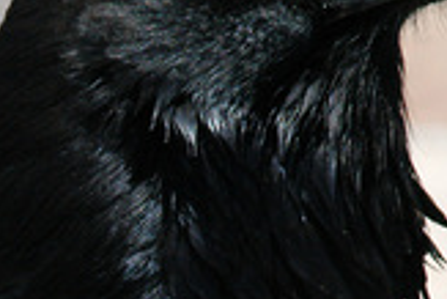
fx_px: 10305
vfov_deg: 1.7
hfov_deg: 2.5
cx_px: -5
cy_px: 348
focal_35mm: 829
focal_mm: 125
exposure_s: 1/1000
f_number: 8
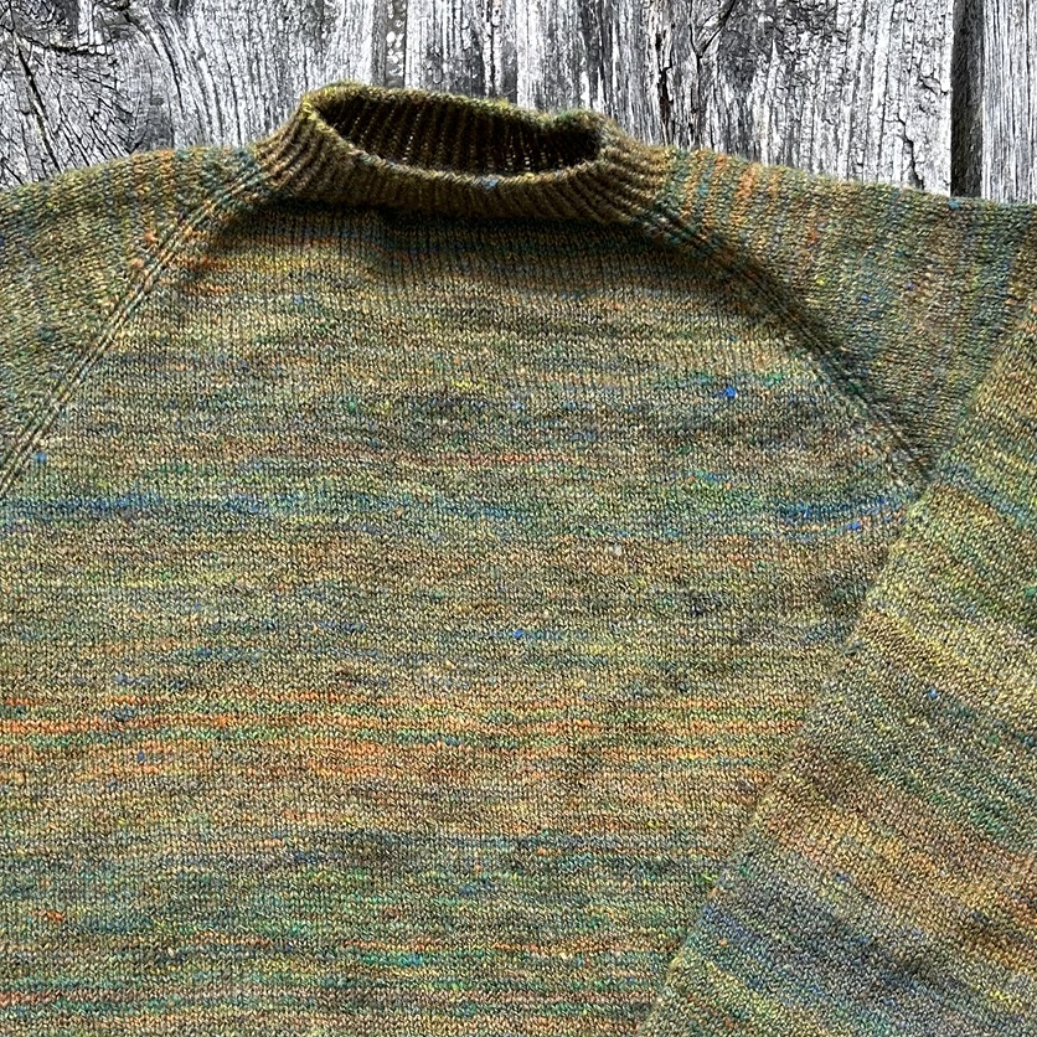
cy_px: 924
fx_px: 1864
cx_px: 456
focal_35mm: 55
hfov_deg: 31.1
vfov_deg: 29.8
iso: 50
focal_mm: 5.7
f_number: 1.5
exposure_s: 1/1377
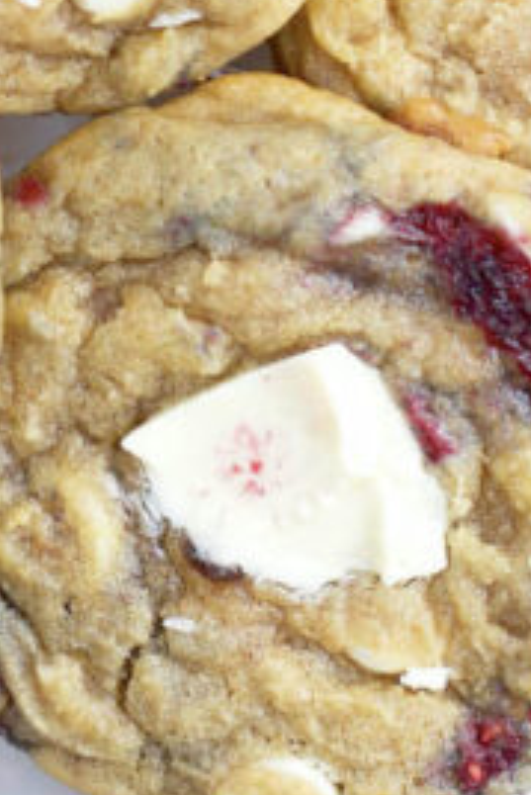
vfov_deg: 6.4
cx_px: -50
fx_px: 7115
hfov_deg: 4.3
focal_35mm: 322
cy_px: -116
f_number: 2.8
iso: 100
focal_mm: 50
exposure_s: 1/125
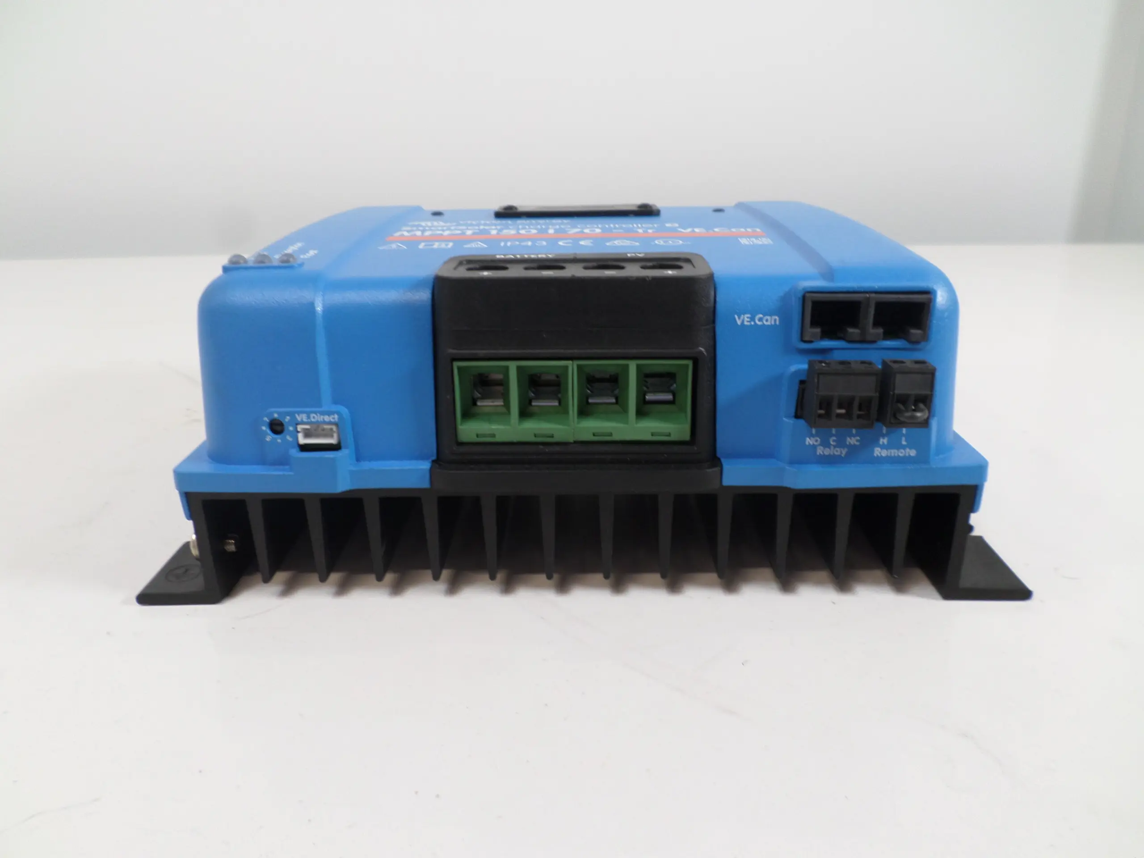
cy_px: 429
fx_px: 826
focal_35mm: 25
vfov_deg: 54.9
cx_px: 572
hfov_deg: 69.4
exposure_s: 1/30
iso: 80
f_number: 2.5
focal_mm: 4.5
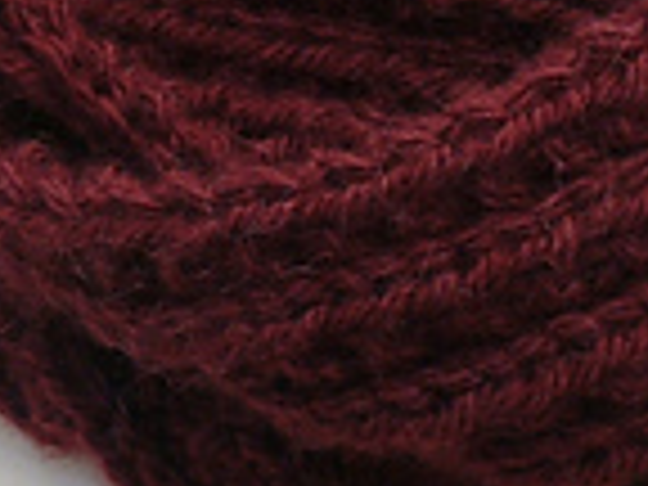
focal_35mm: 313
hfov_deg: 6.3
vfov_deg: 4.7
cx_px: 472
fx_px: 5859
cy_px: -164
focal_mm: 17.1
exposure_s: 1/30
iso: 125
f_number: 3.2
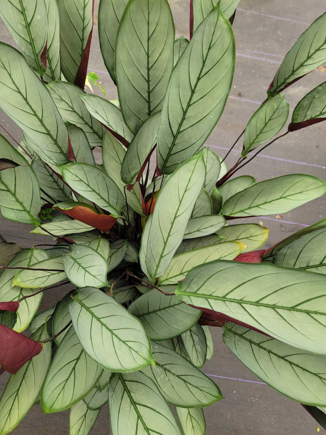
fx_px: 314
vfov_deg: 69.4
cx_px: 163
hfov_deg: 54.9
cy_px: 218
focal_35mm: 25
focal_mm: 7
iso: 20
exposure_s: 1/120
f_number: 1.8
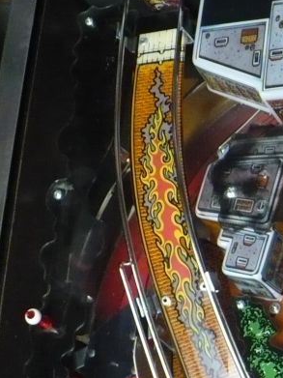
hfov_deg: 13.8
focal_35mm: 97
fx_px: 1058
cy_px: 243
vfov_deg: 20.2
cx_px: 493
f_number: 2.8
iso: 400
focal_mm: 6.1
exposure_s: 1/30
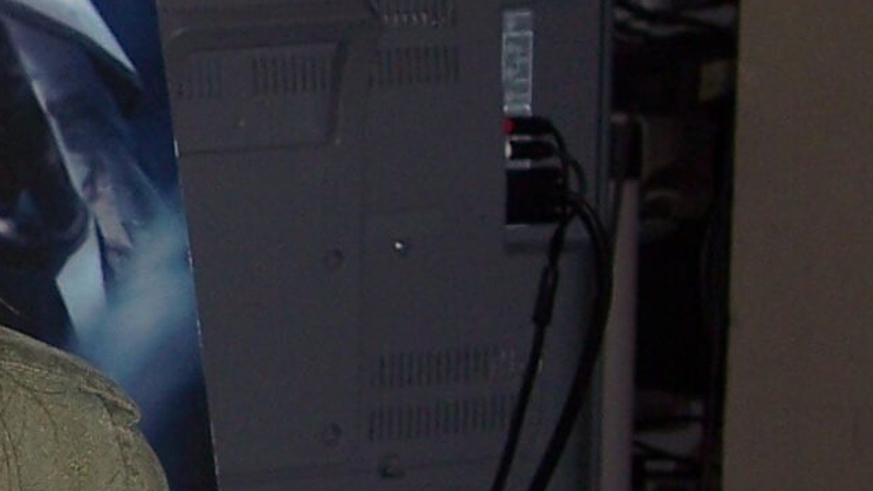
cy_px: 48
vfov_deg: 5.3
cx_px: -787
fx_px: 5279
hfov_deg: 9.0
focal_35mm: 228
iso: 100
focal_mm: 10.7
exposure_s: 1/60
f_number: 3.4
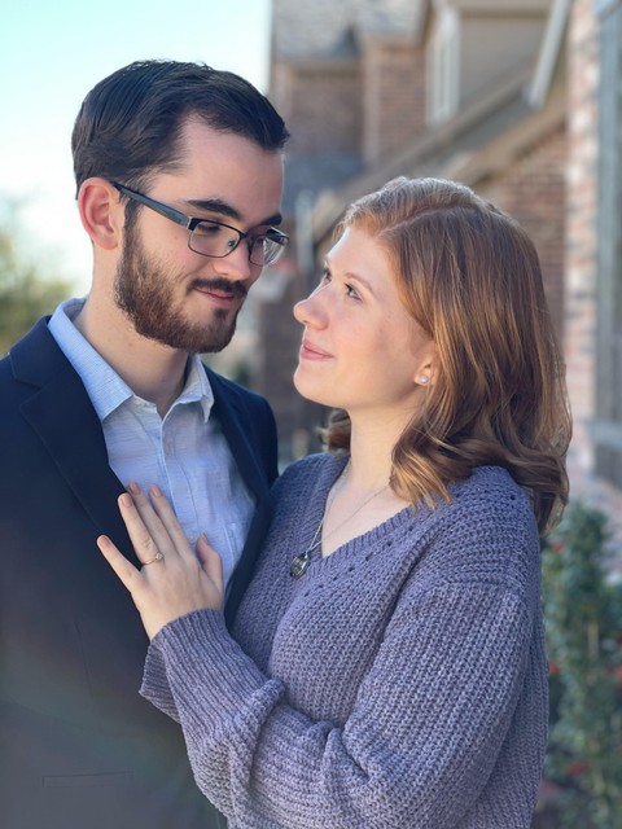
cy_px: 414
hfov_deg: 22.9
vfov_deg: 30.3
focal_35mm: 64
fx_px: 1533
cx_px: 311
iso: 20
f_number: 2.2
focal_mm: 7.5
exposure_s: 1/132
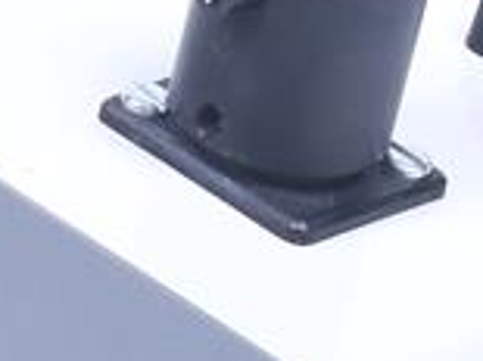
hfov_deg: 7.1
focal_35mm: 280
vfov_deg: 5.3
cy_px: 128
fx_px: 3904
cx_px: 146
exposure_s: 1/200
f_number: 14
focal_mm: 50
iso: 200
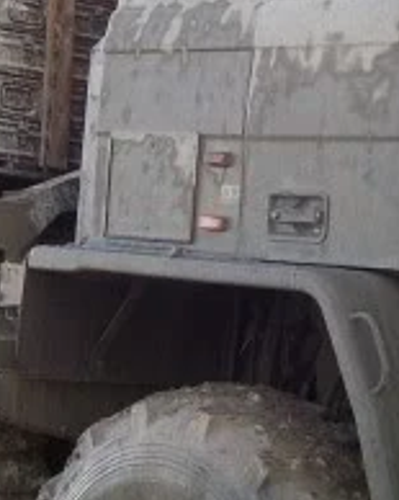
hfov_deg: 11.2
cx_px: 296
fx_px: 2024
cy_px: 268
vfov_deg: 14.1
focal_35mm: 137
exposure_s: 1/250
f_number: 2.7
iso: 64
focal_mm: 6.1
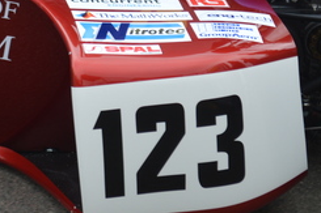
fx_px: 2250
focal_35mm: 253
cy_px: -68
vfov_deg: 5.4
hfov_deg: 8.1
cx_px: -40
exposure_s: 1/160
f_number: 6.3
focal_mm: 55
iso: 100
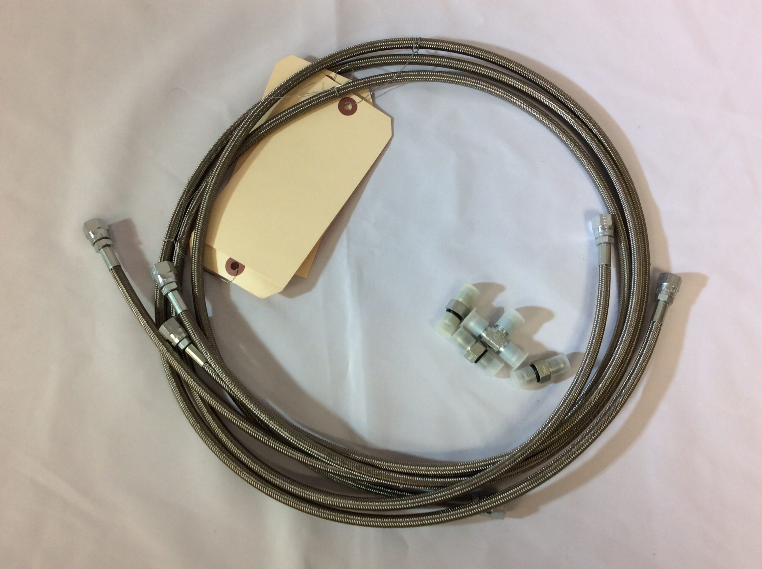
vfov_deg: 44.1
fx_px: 703
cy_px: 284
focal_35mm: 32
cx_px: 381
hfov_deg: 56.9
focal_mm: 3.3
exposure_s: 1/30
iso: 32
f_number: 2.4
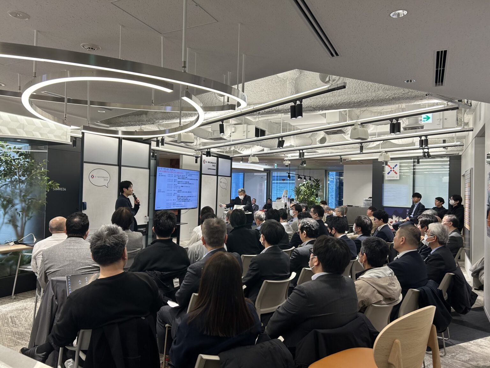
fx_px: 368
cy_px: 184
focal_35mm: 26
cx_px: 245
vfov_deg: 53.1
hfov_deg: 67.3
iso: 64
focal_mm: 5.7
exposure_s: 1/81
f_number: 1.5
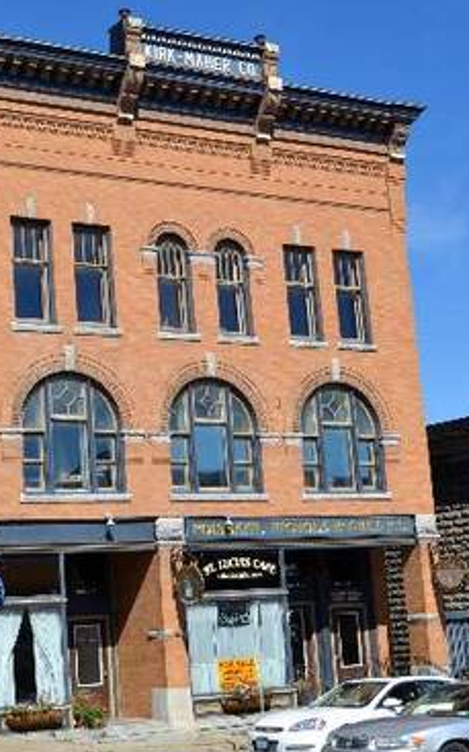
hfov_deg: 19.4
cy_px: 341
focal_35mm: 66
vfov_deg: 31.1
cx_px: 57
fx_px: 1351
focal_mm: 24
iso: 100
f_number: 8
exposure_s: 1/320
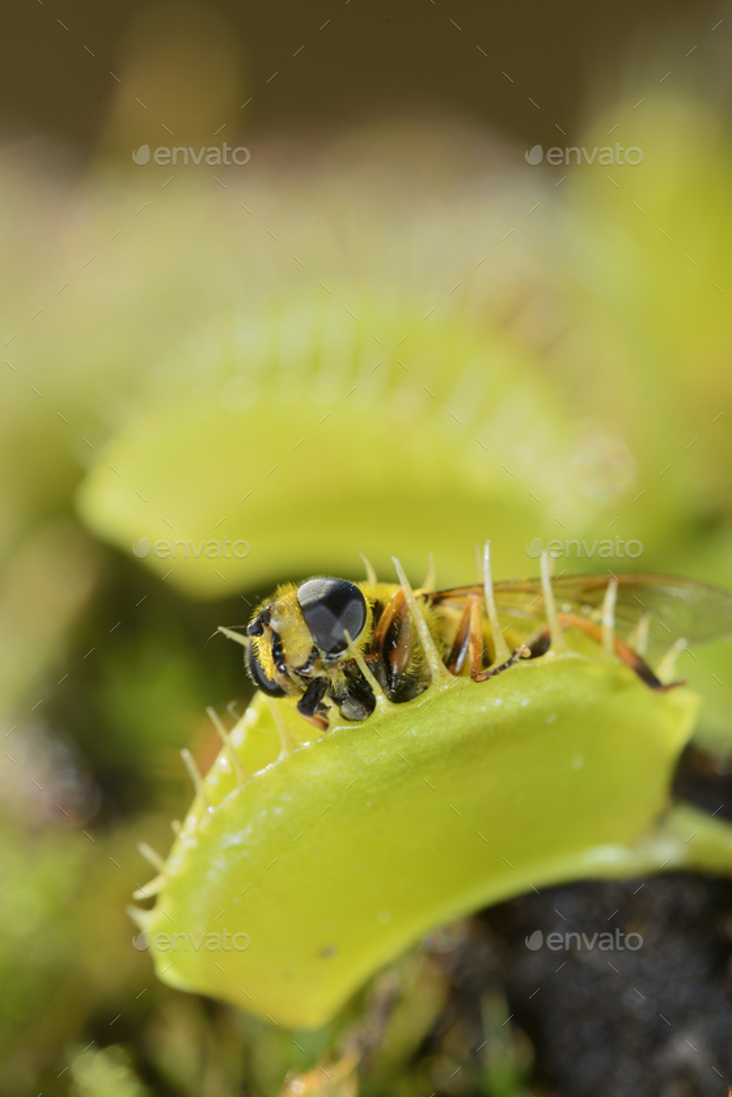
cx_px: 384
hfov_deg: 6.5
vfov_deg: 9.8
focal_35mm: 211
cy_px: 538
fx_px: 6432
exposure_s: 1/60
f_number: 16
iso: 100
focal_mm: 200
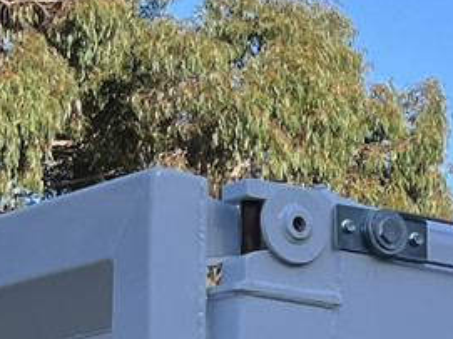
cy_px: 710
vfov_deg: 7.4
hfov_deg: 9.8
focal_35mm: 192
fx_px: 2511
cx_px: 807
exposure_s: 1/1225
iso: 50
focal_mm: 5.1
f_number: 1.6
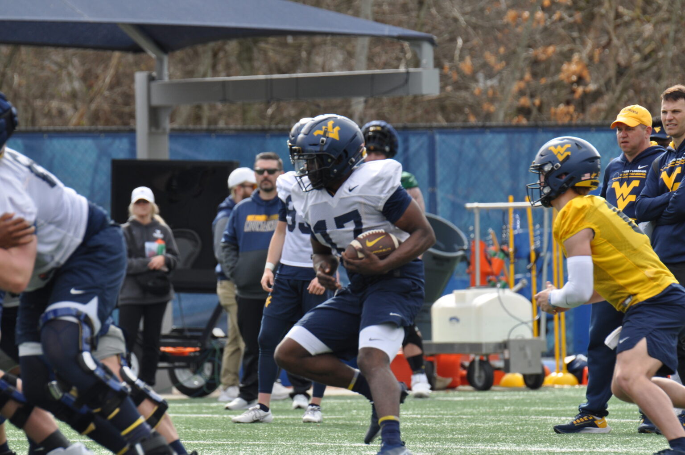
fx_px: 8552
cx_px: 342
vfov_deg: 3.0
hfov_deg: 4.6
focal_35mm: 450
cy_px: 228
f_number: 5.6
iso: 280
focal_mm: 300
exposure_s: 1/500
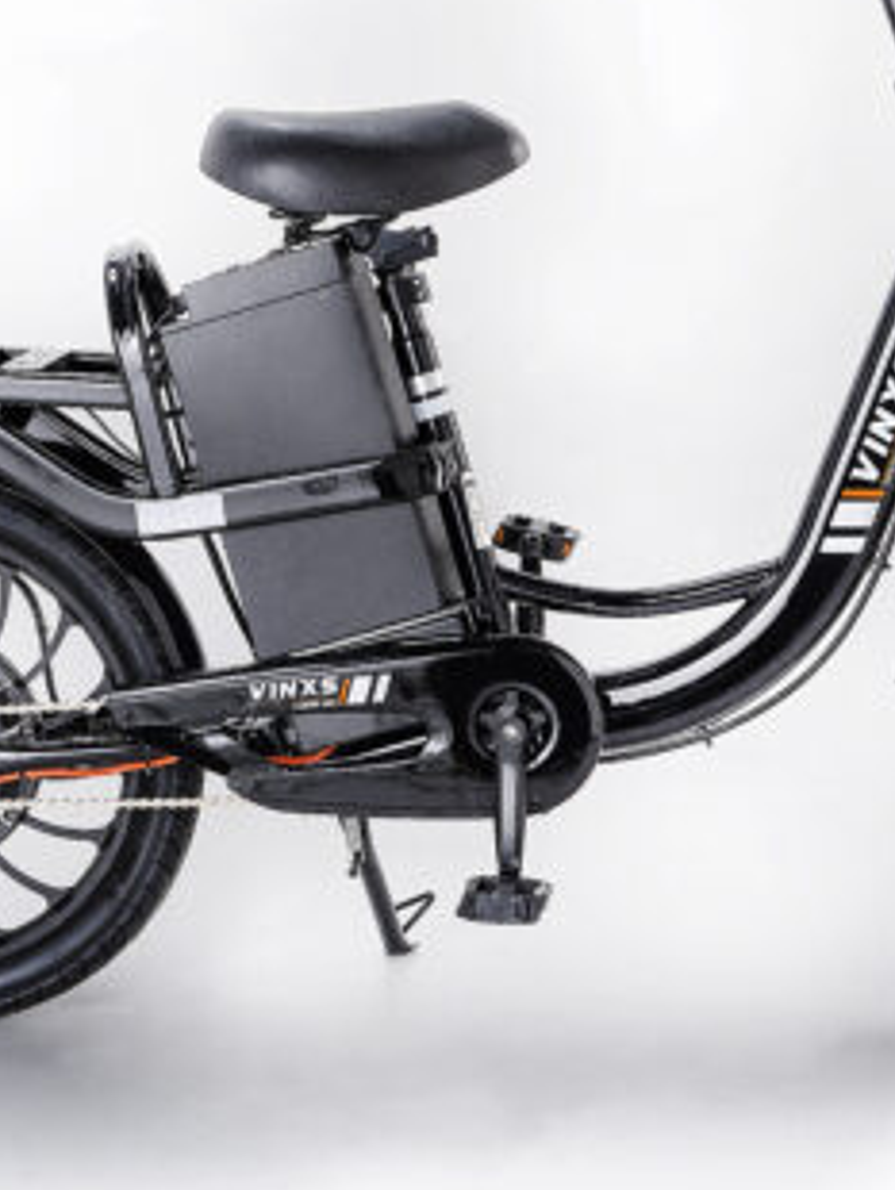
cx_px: 611
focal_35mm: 120
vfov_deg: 16.4
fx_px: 4131
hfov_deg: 12.3
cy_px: 407
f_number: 16
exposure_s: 1/125
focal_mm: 80
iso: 200
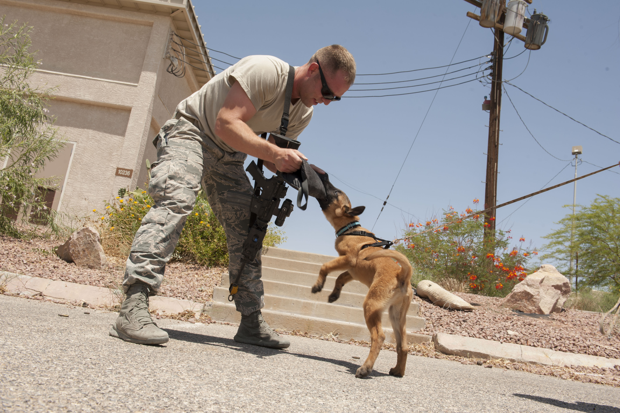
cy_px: 206
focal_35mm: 31
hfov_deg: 60.3
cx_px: 310
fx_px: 534
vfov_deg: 42.3
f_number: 13
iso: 200
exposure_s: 1/200
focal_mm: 31
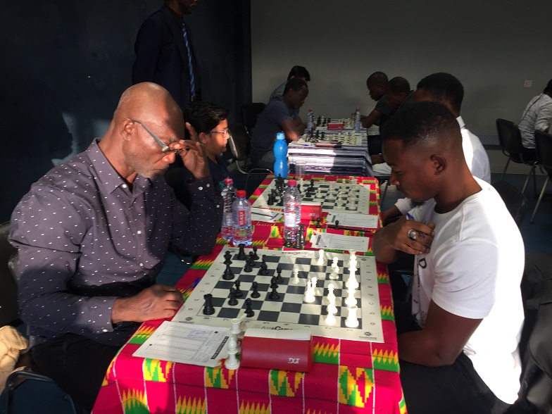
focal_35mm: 29
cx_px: 276
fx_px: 462
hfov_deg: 61.7
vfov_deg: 48.2
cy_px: 207
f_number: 2.2
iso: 32
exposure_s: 1/50
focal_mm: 4.15
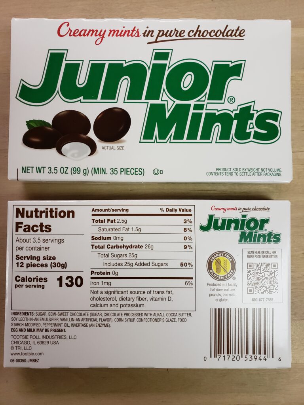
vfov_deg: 67.3
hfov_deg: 53.1
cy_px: 202
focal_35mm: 26
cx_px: 152
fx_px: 304
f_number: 2.4
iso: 200
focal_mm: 4.3
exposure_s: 1/60
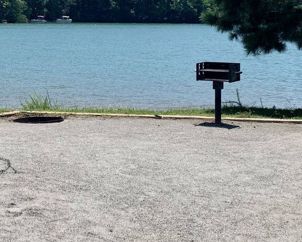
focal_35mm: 89
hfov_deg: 21.2
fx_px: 795
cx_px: 49
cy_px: 33
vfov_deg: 17.1
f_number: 1.8
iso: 25
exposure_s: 1/2915
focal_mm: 4.25
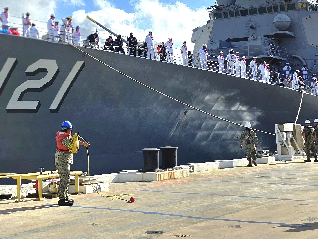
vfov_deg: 21.7
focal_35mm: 65
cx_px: 69
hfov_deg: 29.2
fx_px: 597
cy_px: -4
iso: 12
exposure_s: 1/2500
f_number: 1.7
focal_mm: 6.3
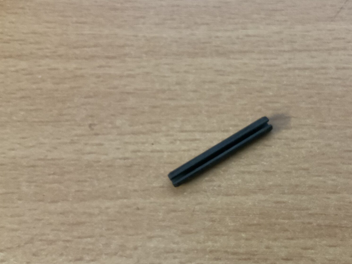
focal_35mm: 40
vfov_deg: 35.9
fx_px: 407
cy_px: 152
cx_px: 227
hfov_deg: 46.2
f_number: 1.8
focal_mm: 3
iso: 200
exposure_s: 1/50
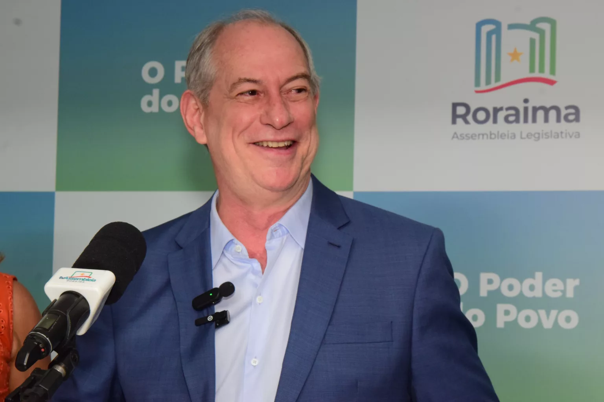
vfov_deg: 13.0
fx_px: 1762
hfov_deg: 19.5
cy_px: 201
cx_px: 302
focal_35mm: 105
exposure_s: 1/125
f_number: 16
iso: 1600
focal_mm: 70
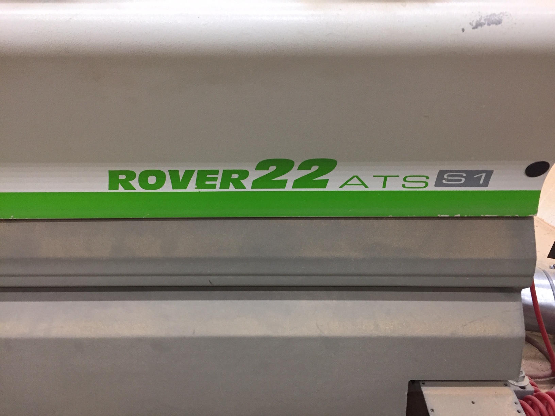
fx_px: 465
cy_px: 208
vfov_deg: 48.2
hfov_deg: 61.7
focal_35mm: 29
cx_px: 278
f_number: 2.2
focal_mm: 4.15
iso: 160
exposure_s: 1/30
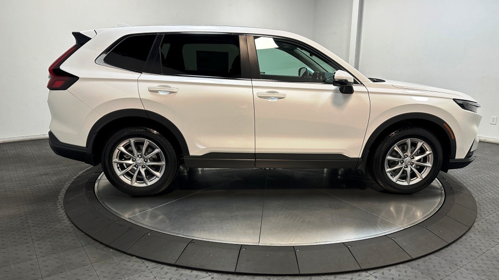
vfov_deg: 42.7
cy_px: 169
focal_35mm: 27
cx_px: 256
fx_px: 357
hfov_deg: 69.8
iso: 200
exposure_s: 1/60
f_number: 1.78
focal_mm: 6.86
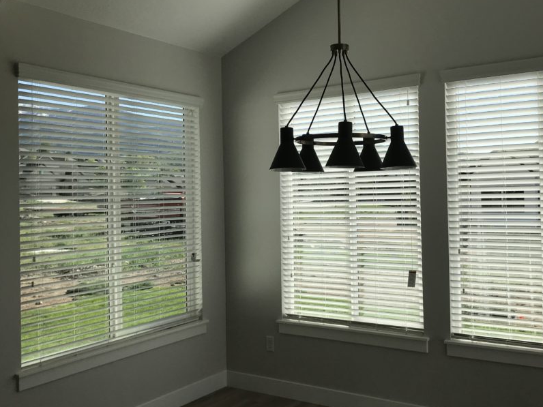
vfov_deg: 39.6
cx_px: 323
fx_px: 565
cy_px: 188
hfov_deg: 51.0
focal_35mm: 36
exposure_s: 1/1808
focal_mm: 3.99
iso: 20
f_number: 1.8
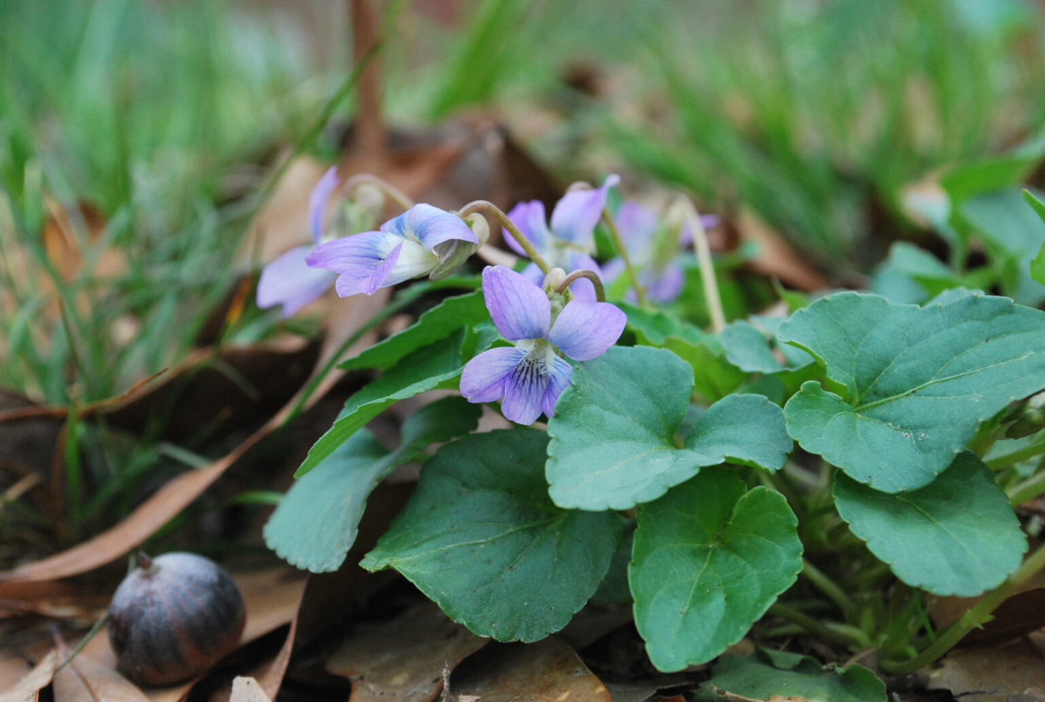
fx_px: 1920
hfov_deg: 30.5
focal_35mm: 66
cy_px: 351
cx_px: 522
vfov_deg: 20.7
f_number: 8
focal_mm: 44
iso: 800
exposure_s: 1/400
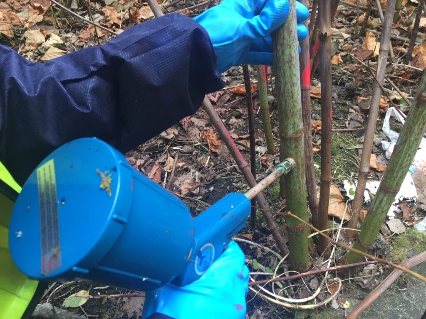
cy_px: 160
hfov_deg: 61.7
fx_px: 357
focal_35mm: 29
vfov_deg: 48.2
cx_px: 213
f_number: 2.2
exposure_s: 1/40
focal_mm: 4.15
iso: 32
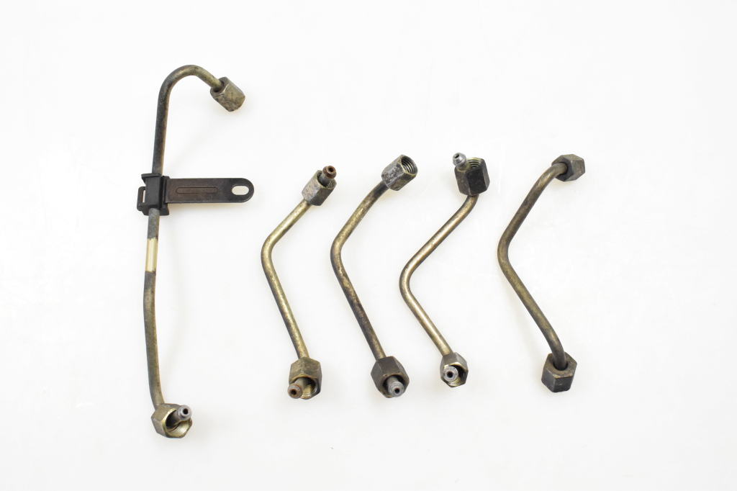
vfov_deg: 35.5
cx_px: 368
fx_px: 767
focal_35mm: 38
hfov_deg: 51.3
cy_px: 246
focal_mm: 25
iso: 6400
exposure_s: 1/320
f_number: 9
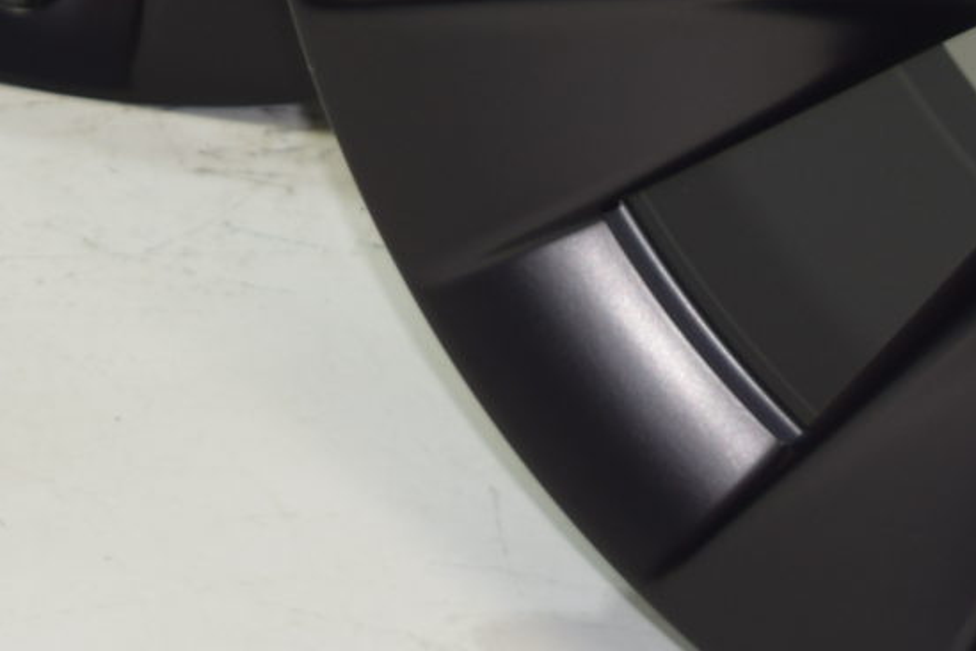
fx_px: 5313
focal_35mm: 196
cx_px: 197
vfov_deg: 6.8
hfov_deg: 10.5
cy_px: -534
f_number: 4.2
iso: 160
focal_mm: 28
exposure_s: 1/60
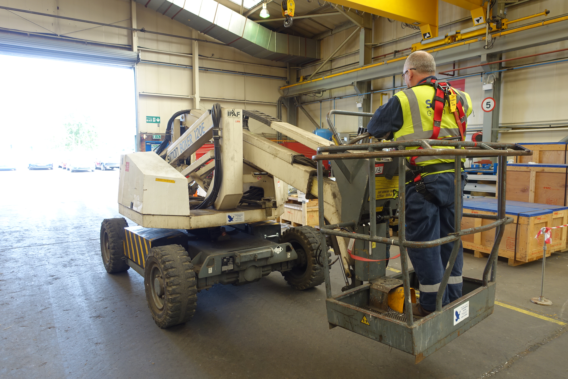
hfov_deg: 73.7
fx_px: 379
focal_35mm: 24
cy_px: 190
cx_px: 284
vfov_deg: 53.1
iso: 125
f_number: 2.8
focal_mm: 8.8
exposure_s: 1/30
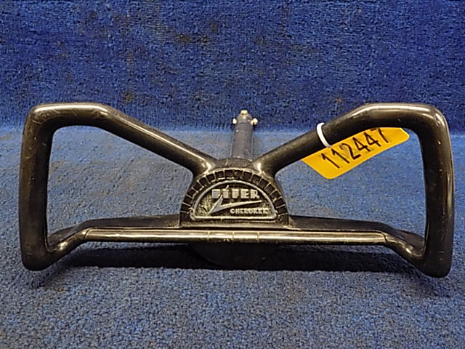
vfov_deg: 46.8
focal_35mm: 30
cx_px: 232
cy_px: 174
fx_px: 403
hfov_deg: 60.0
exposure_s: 1/10
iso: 400
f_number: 3.3
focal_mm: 5.3
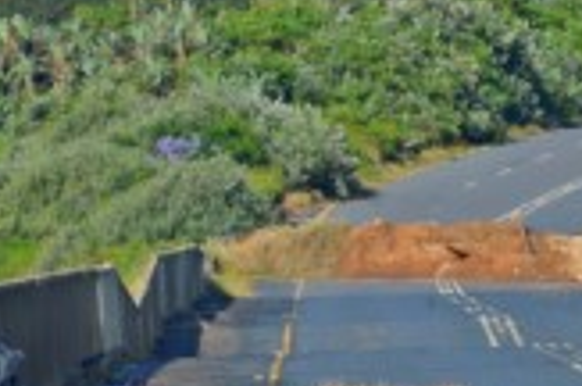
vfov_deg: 2.3
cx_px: 744
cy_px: 68
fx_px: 9432
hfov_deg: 3.5
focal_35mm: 585
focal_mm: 55
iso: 100
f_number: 8
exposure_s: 1/250
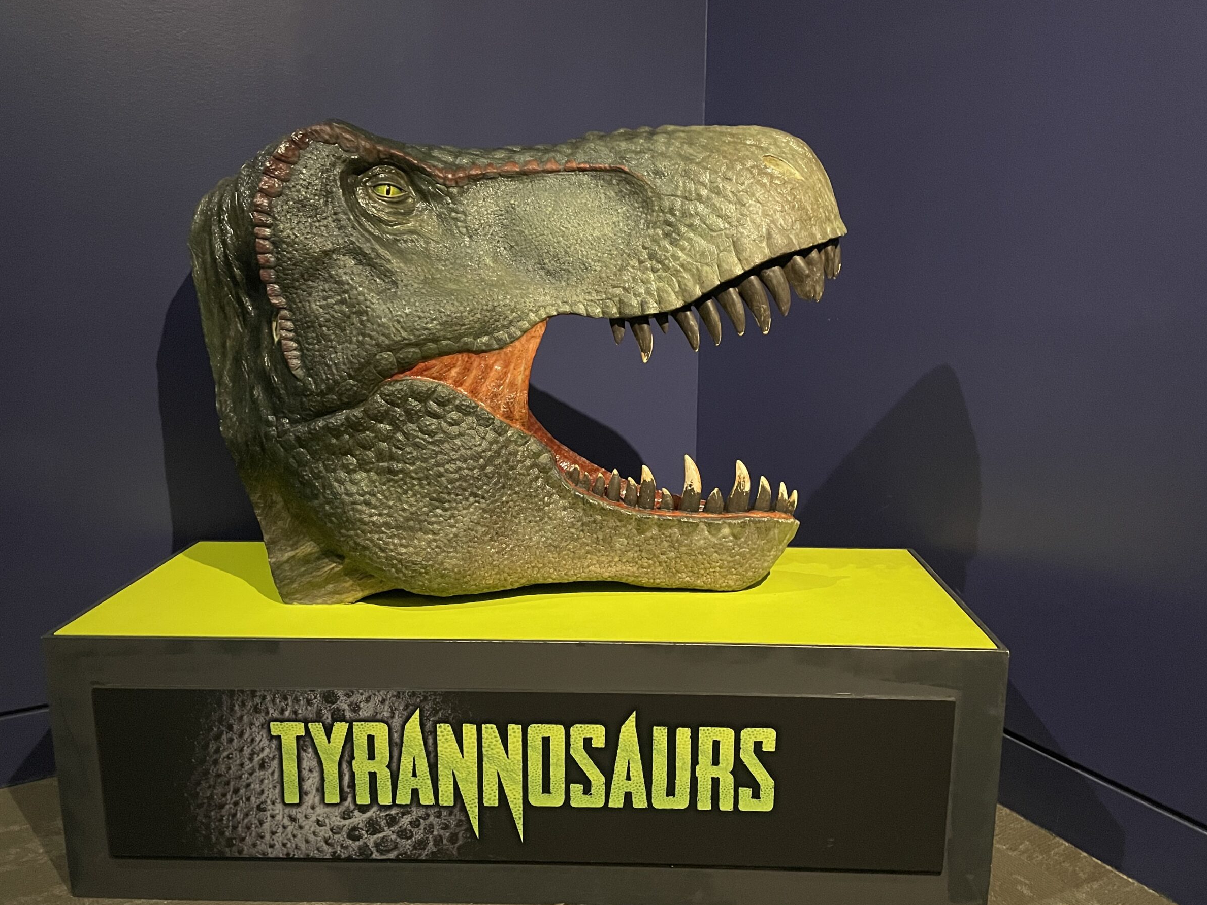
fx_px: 976
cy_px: 474
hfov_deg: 63.4
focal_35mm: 28
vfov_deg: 49.7
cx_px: 608
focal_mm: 4.2
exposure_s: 1/30
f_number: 1.6
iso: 800
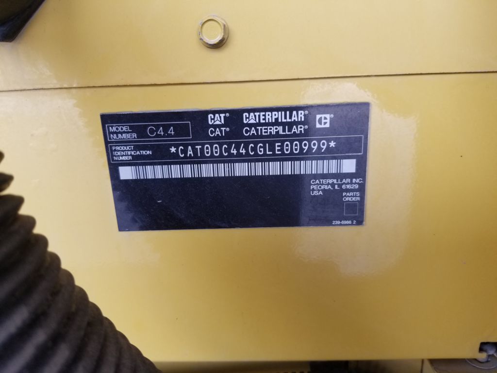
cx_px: 248
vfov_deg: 53.1
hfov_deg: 67.3
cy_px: 186
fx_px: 373
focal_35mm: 26
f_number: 1.7
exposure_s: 1/123
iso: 50
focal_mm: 4.25
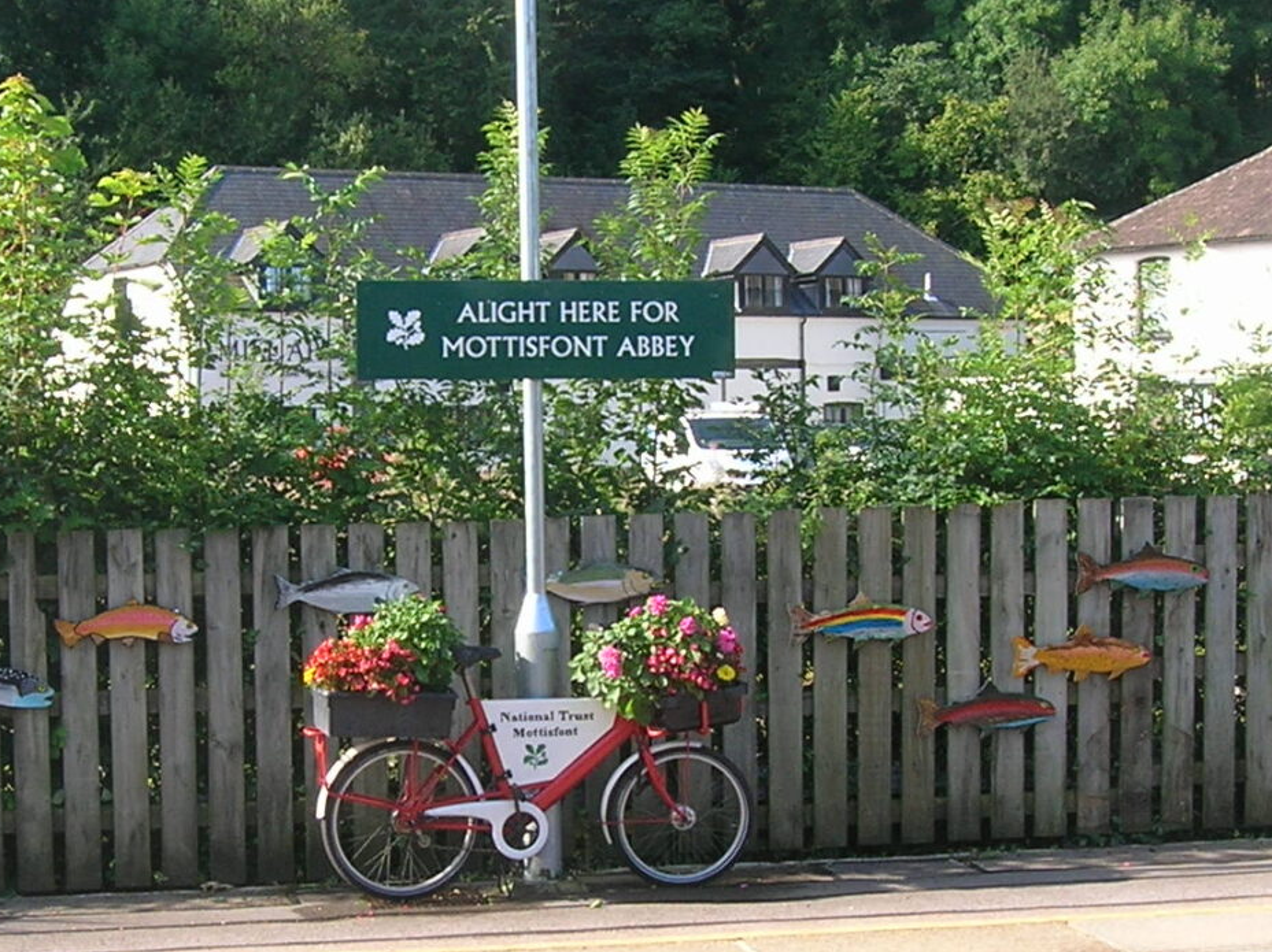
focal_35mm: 75
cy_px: 556
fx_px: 2755
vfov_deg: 19.6
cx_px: 548
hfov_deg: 26.0
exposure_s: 1/100
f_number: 4.9
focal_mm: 5.7
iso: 50
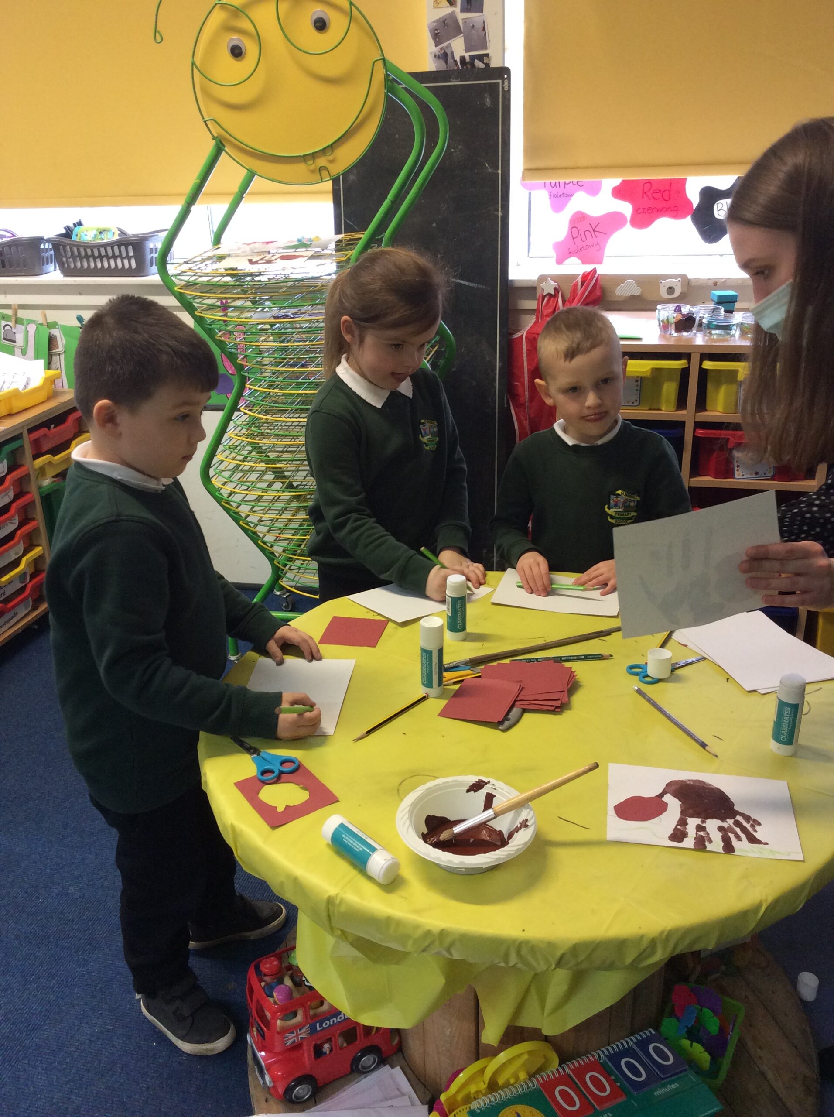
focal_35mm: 32
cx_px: 417
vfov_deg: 56.9
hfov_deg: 44.1
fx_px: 1031
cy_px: 558
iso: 100
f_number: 2.4
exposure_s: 1/25
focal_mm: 3.3
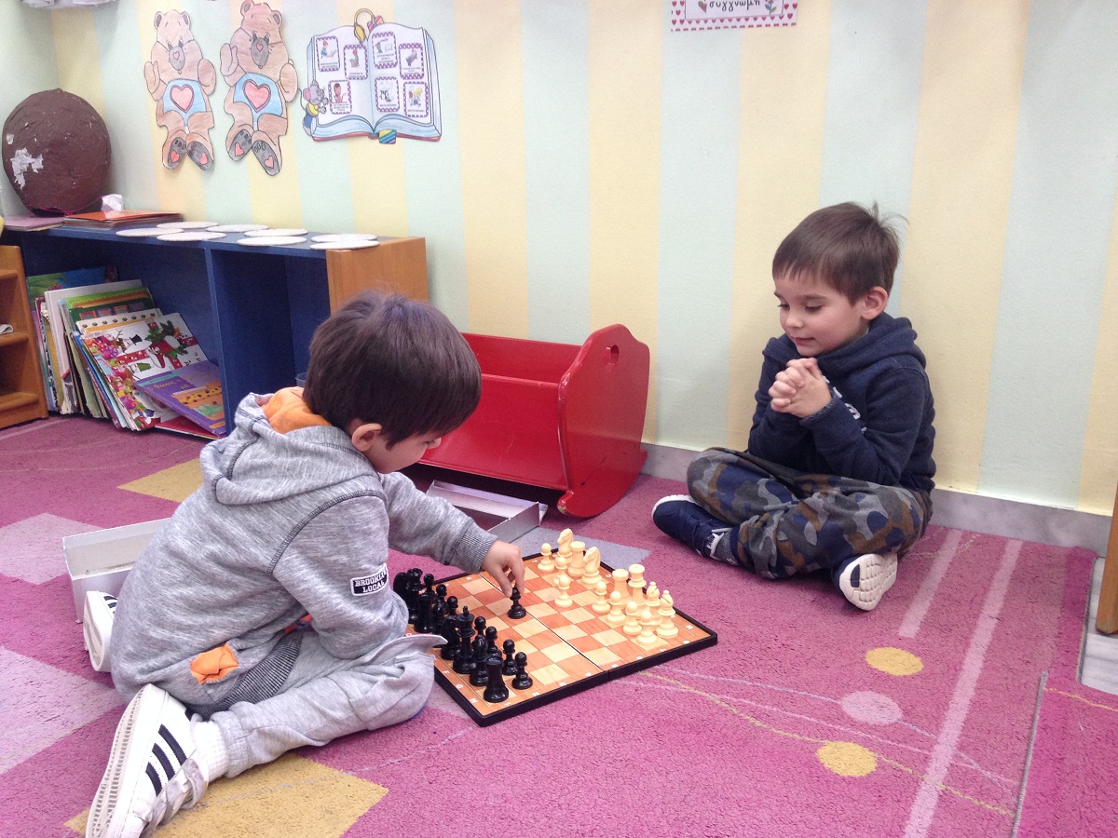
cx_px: 559
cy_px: 419
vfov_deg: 42.9
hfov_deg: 55.4
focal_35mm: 33
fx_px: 1066
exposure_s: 1/20
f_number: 2.4
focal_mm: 4.12
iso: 125
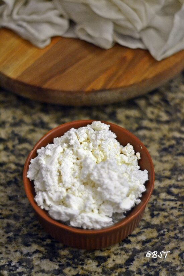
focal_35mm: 75
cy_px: 138
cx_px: 92
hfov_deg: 18.2
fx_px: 575
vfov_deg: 27.0
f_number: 1.8
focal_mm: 50
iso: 1600
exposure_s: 1/60
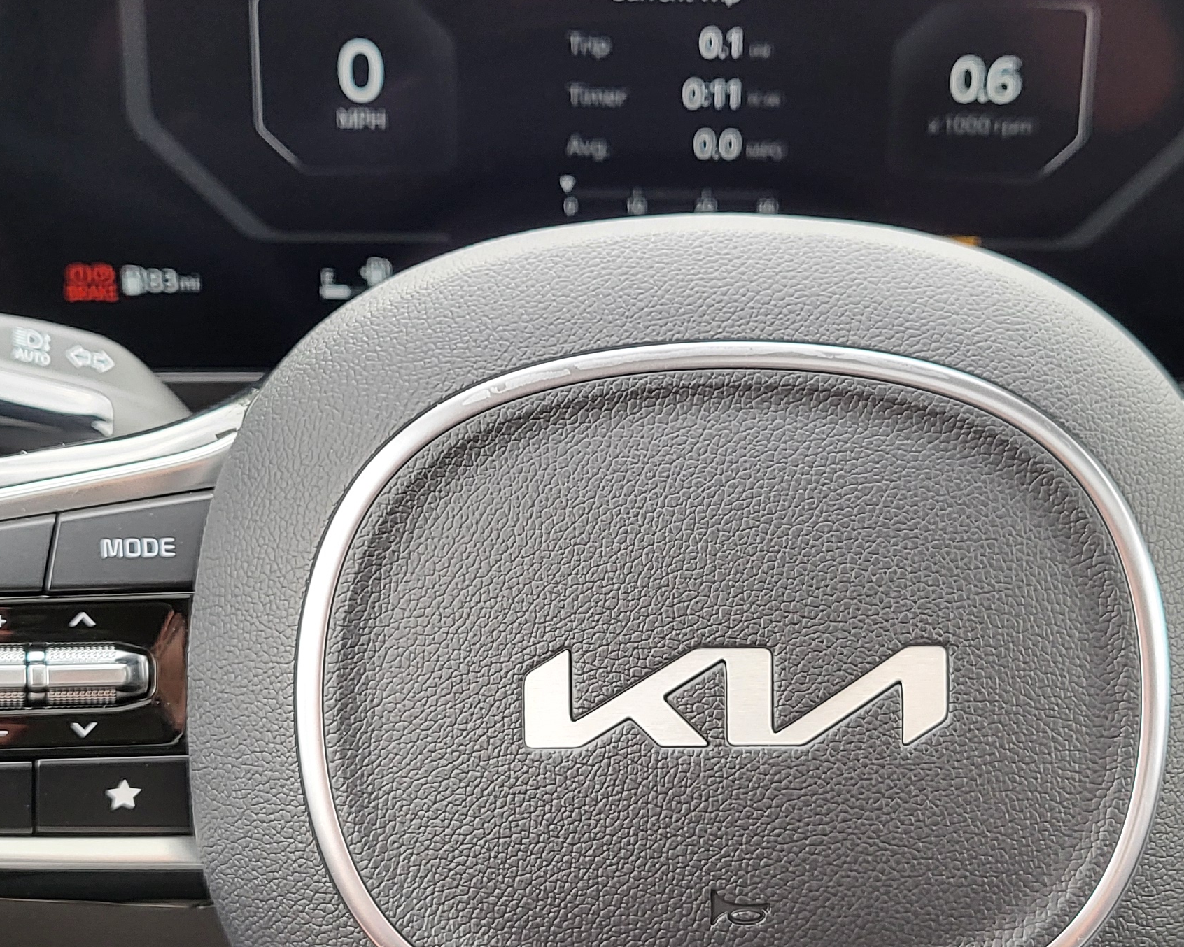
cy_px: 599
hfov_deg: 31.4
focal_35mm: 60
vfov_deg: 25.3
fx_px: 2103
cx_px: 634
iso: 100
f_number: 1.8
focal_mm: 5.4
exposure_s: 1/120
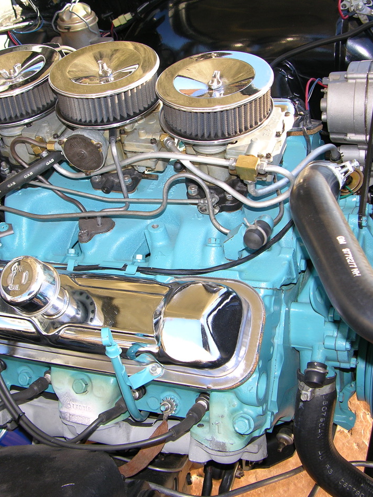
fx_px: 675
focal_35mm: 47
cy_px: 250
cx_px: 160
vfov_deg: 40.4
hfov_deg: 30.8
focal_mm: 8.9
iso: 50
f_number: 2.8
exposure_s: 1/125
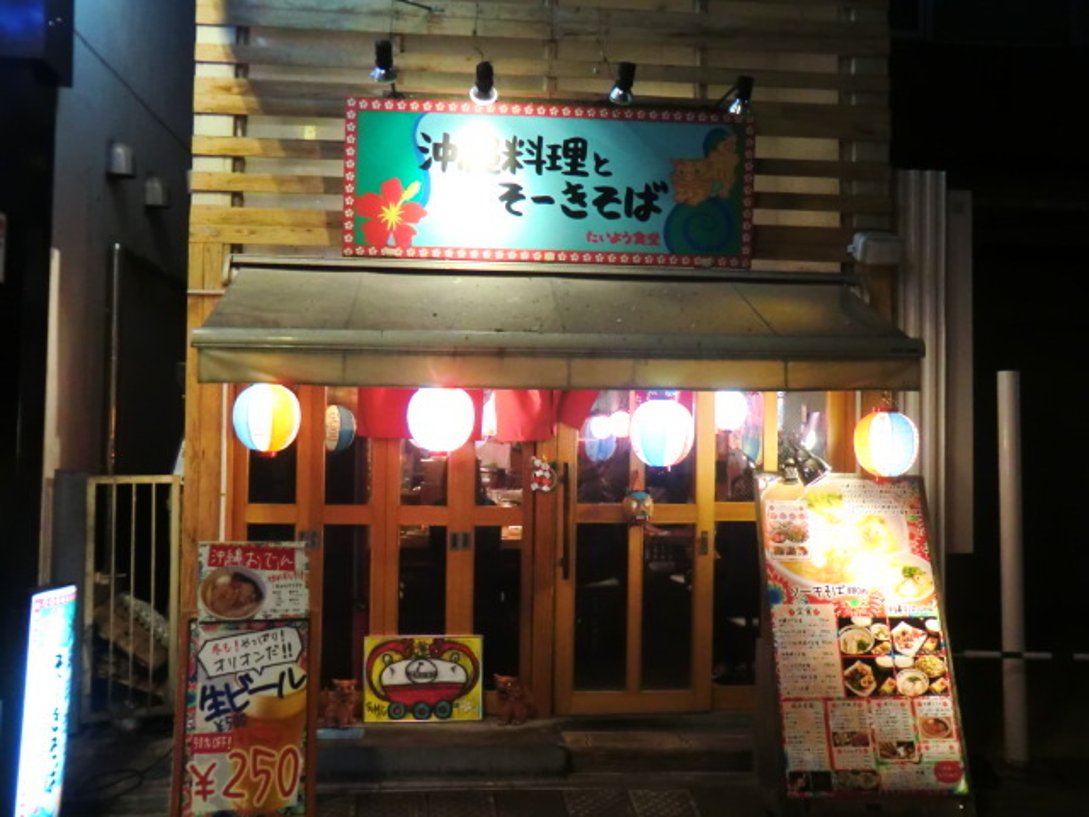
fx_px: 1070
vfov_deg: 41.8
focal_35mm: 34
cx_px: 544
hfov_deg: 54.0
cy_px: 408
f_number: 3.6
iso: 800
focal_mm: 6.1
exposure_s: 1/30
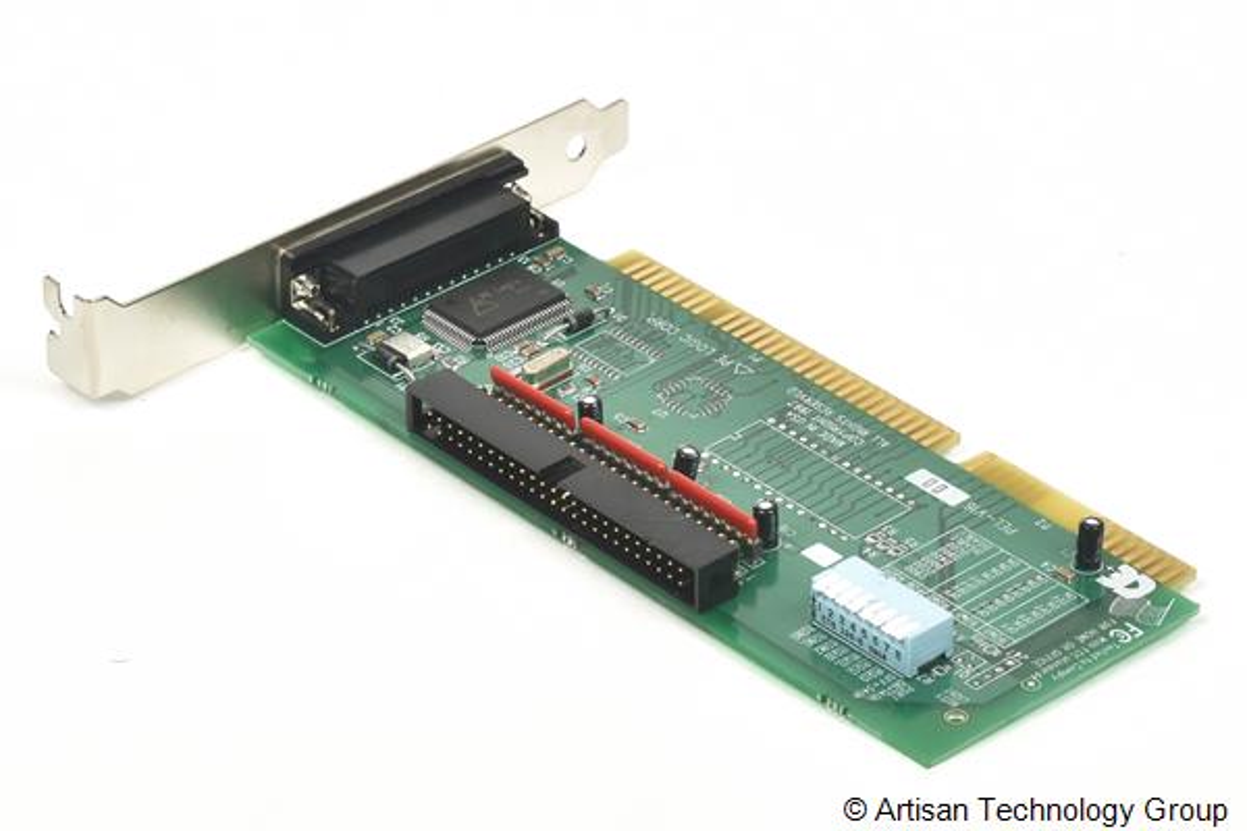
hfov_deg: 24.6
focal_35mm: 82
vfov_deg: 16.6
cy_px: 416
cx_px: 624
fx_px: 2857
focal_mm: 55
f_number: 13
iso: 200
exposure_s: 1/200
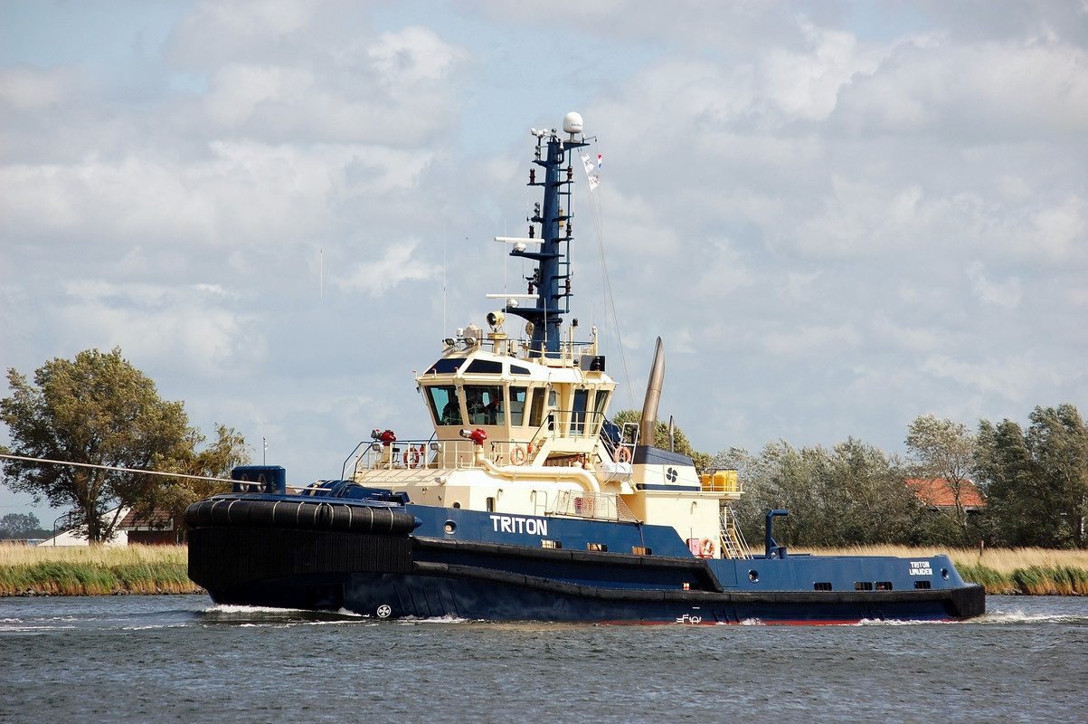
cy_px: 362
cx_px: 544
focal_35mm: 188
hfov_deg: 11.0
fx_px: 5662
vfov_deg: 7.3
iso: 200
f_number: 7.1
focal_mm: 125
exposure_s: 1/800
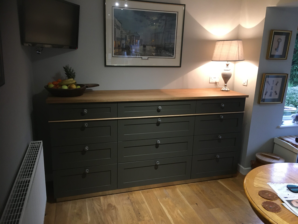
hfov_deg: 61.7
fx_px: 250
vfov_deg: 48.2
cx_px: 149
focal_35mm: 29
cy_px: 112
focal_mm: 4.15
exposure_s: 1/33
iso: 200
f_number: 2.2
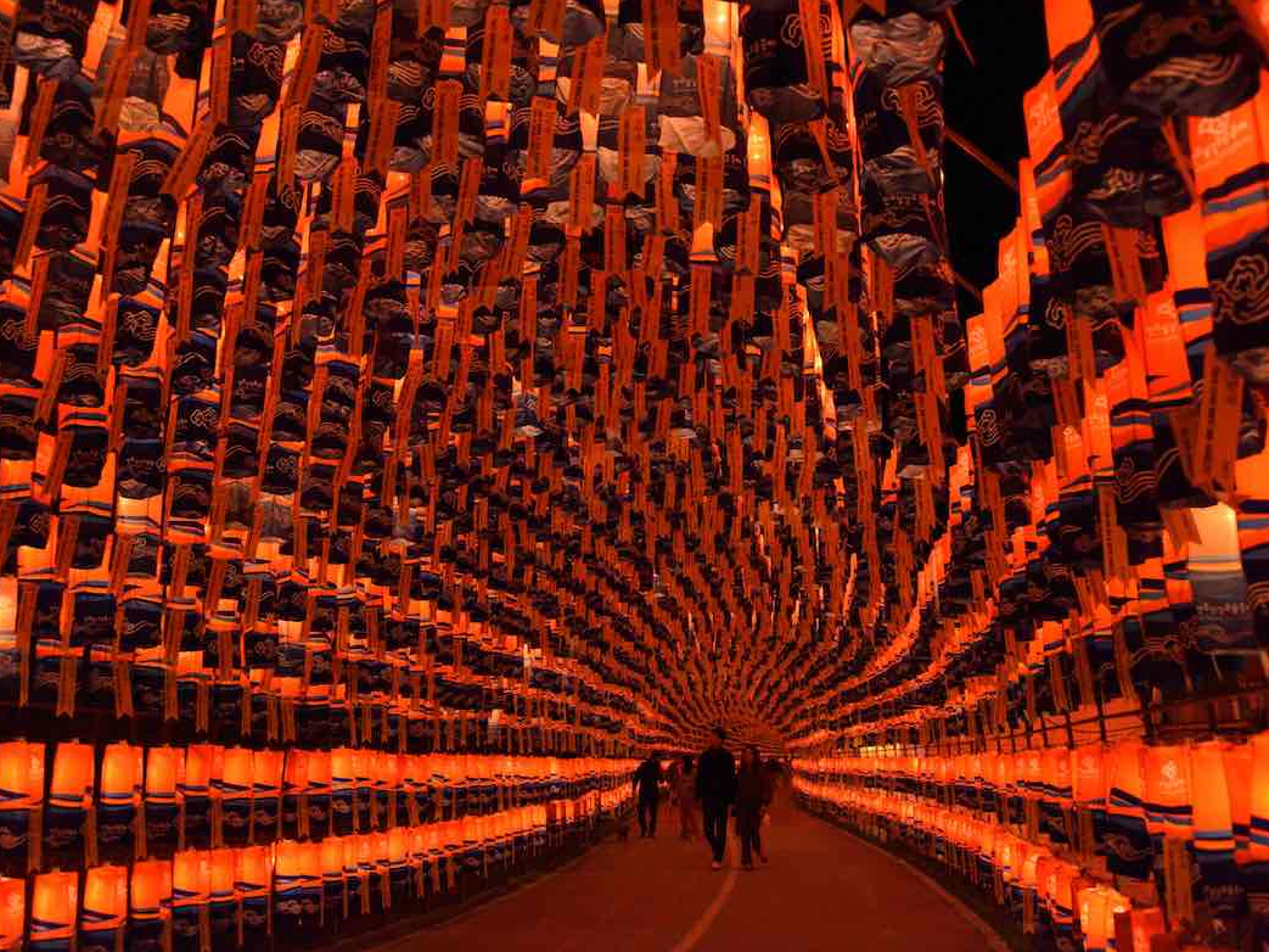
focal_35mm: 31
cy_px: 467
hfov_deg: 58.4
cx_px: 624
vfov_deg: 45.4
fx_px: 1136
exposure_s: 1/100
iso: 2800
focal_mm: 28
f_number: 4.5
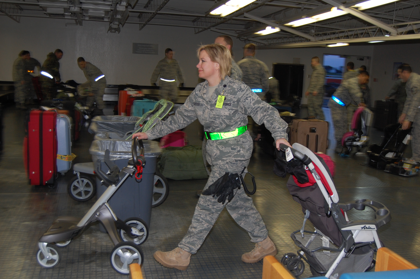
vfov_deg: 34.1
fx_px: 455
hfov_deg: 49.6
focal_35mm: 39
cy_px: 140
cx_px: 210
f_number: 4
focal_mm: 26
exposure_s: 1/60
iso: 400
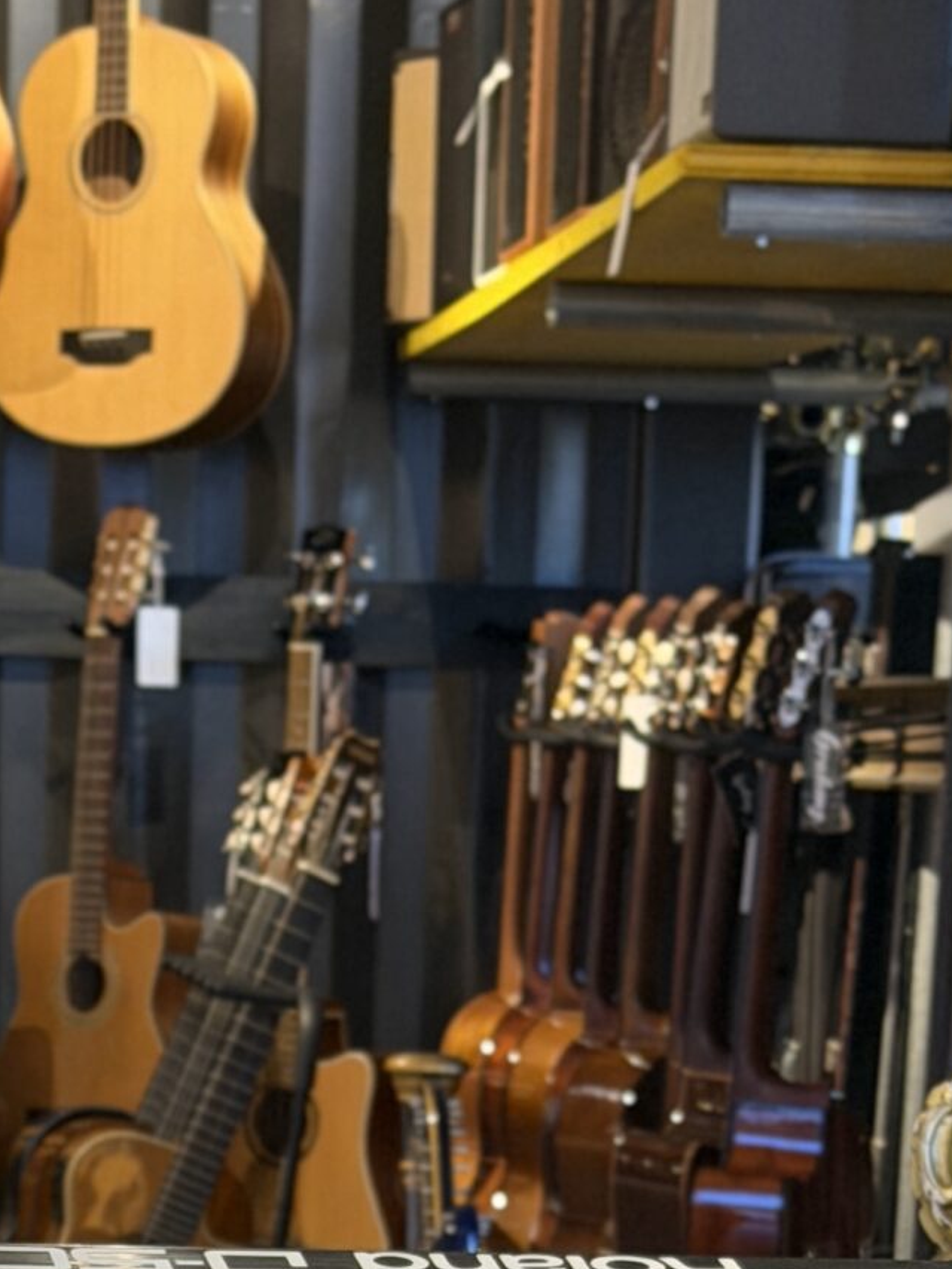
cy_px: 1876
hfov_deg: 10.3
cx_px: 354
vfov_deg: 13.0
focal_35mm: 144
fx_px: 5279
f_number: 1.78
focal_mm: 6.76
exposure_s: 1/33
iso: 200
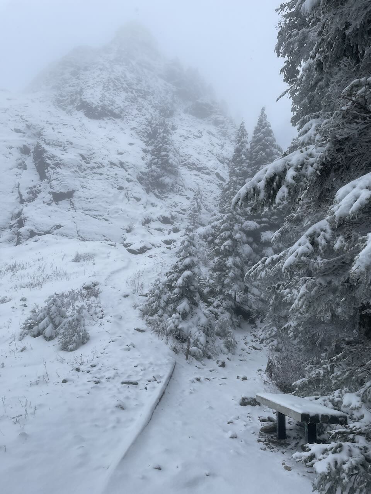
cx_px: 186
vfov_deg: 67.3
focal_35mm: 26
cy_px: 247
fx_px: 372
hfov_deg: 53.1
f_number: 1.6
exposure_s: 1/2174
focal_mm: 4.2
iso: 32
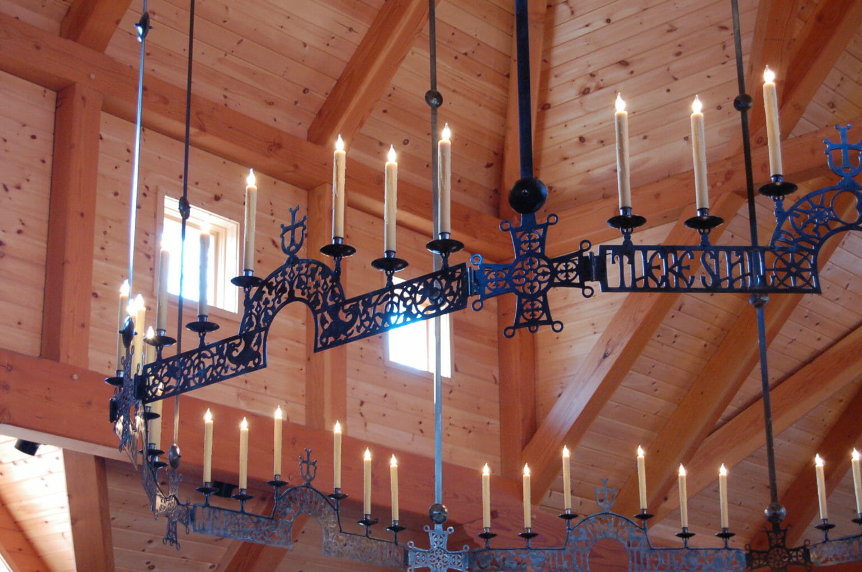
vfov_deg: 19.7
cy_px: 286
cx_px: 431
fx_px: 1650
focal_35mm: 69
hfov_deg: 29.3
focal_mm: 46
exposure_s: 1/25
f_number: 5.3
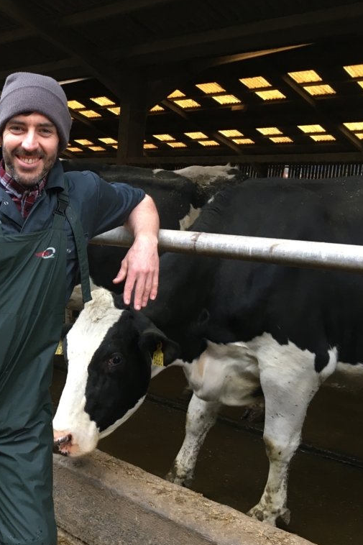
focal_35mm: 41
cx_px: 4
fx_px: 620
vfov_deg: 47.4
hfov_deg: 30.4
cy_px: 274
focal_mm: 4.15
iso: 80
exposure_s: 1/33
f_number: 2.2
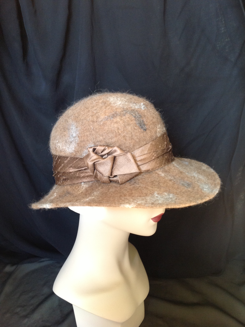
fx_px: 331
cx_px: 122
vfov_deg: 52.7
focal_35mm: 35
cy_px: 164
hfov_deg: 40.6
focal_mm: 4.28
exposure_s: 1/15
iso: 100
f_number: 2.4
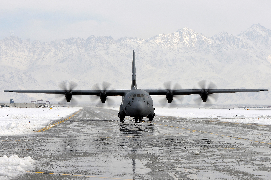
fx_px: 873
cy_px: 90
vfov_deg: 11.8
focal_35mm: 116
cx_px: 136
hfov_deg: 17.6
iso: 200
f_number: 18
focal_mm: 116
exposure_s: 1/160
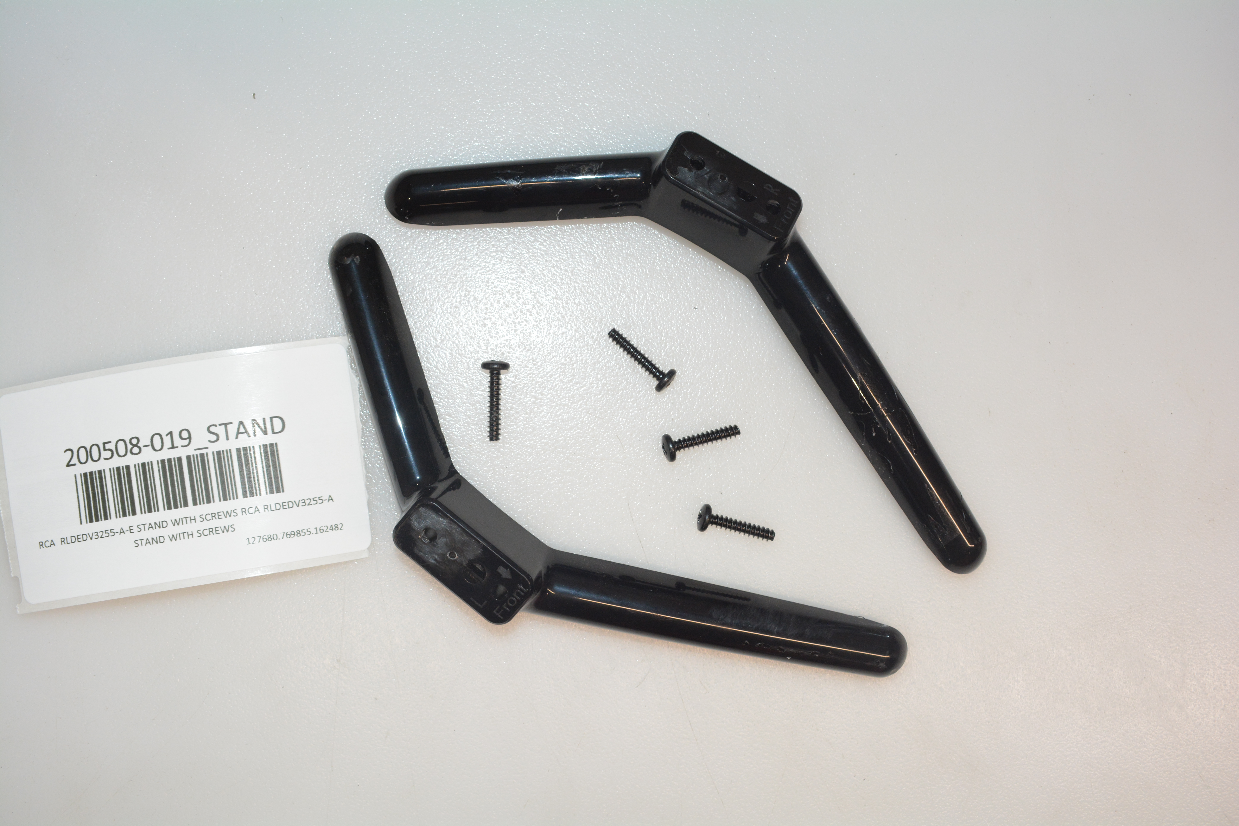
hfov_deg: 51.3
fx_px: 1291
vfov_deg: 35.5
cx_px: 620
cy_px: 413
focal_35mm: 38
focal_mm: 25
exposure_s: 1/200
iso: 1000
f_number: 8
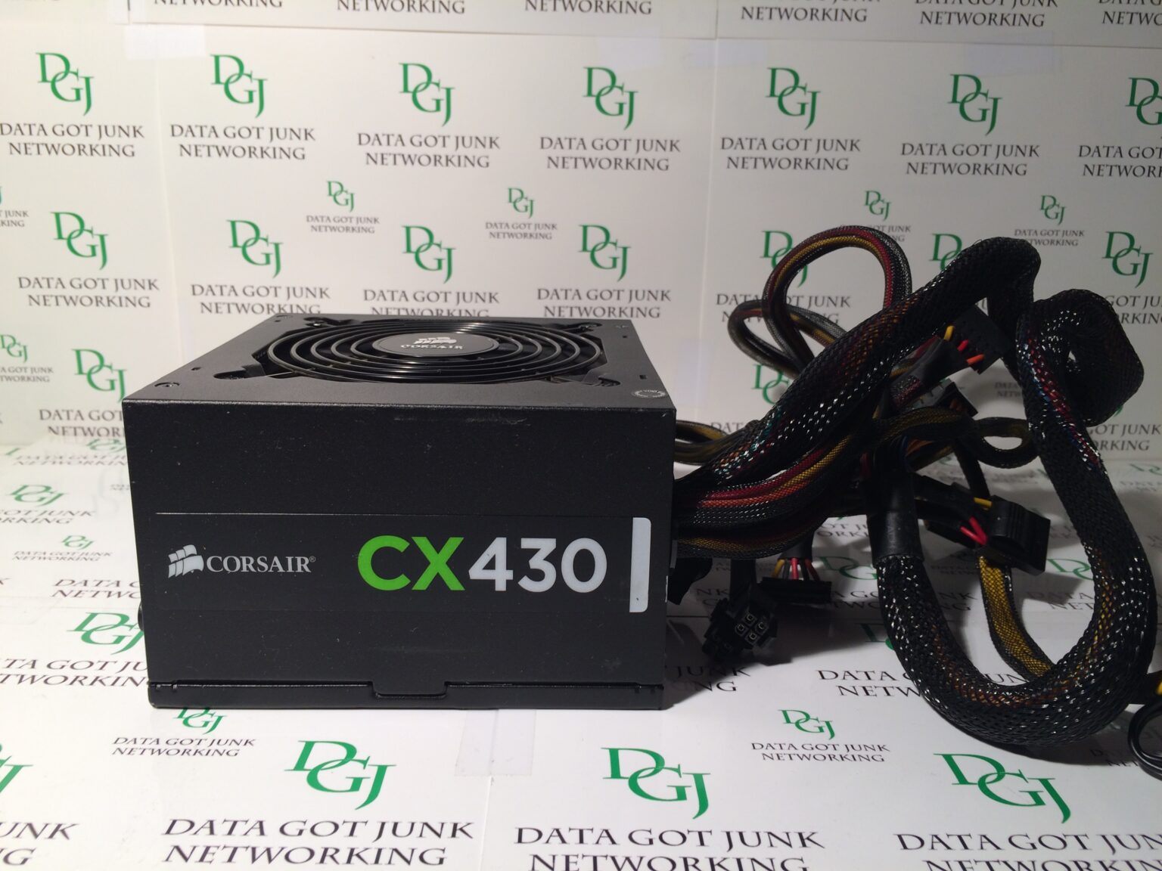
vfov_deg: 48.2
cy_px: 436
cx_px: 581
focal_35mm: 29
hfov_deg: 61.7
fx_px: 973
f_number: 2.2
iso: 32
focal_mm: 4.15
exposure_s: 1/60
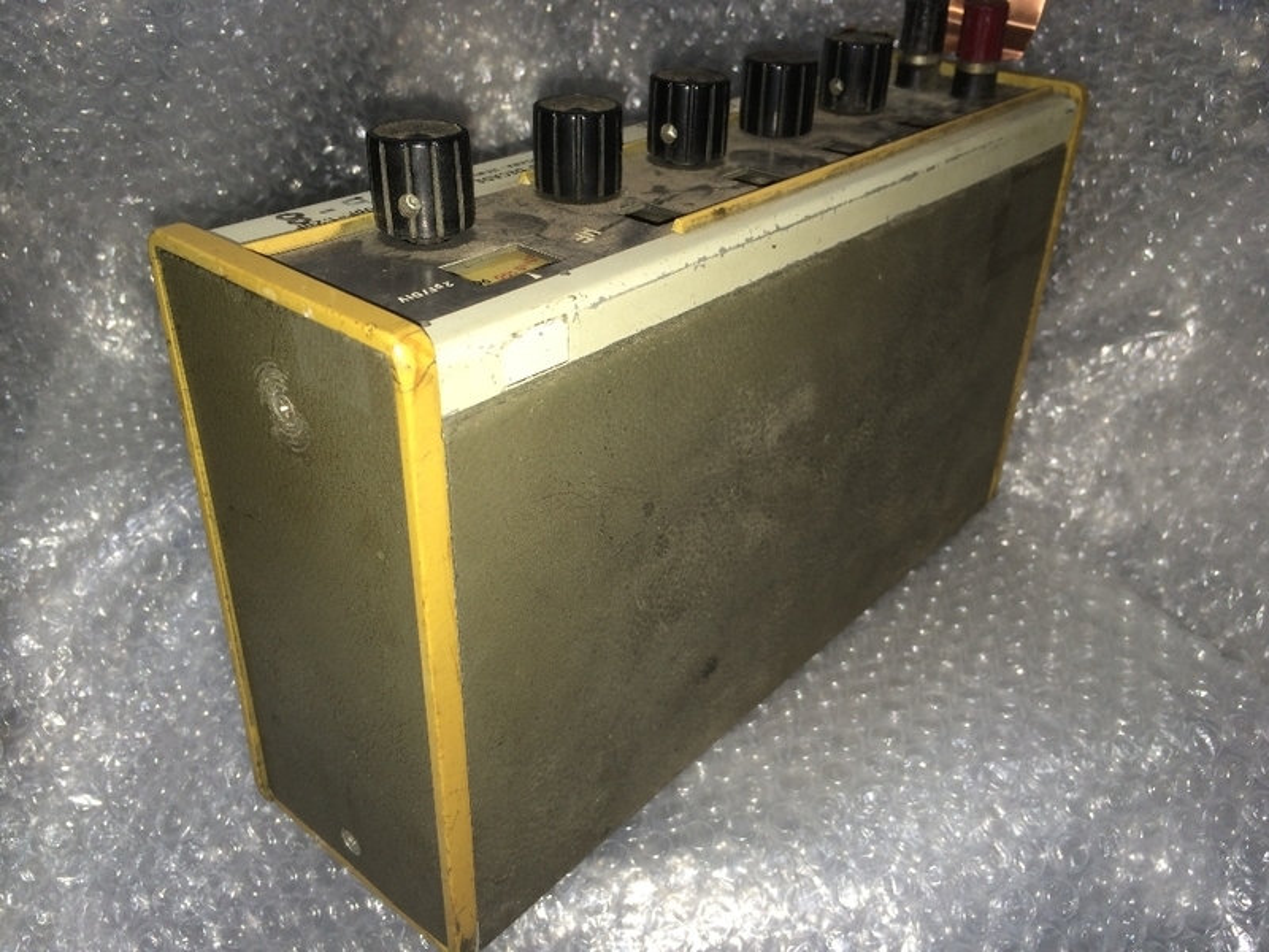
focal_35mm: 29
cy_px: 476
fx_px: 1063
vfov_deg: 48.2
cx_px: 634
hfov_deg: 61.7
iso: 32
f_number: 2.2
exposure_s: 1/40
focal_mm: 4.15
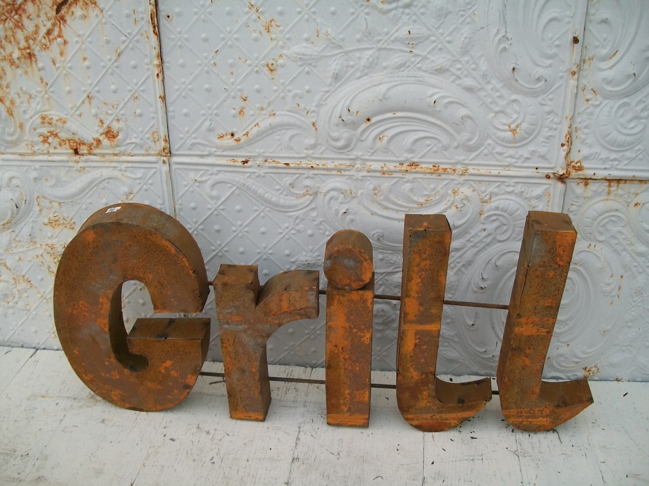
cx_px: 324
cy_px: 243
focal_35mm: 36
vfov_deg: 39.7
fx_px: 675
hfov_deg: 51.4
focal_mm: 6
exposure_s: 1/80
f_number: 2.7
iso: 80
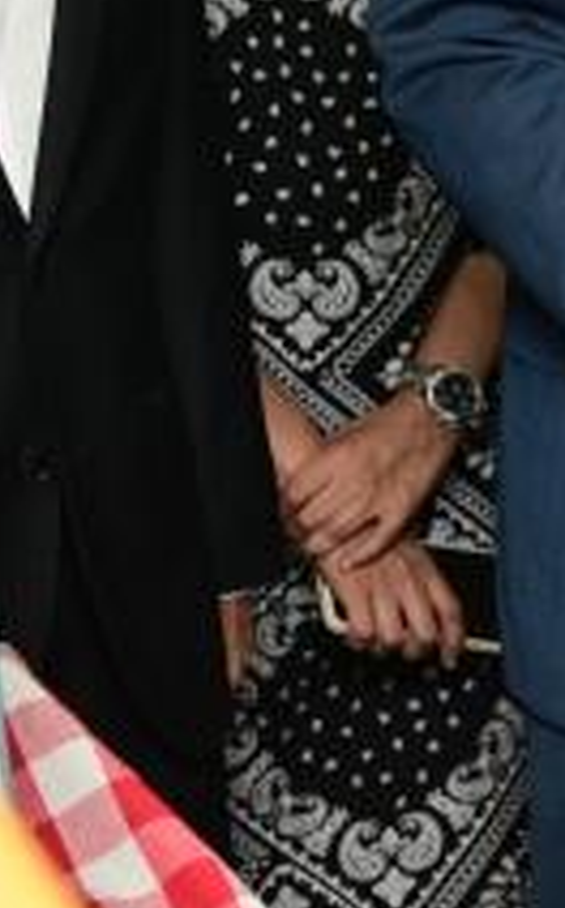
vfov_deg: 11.1
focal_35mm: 187
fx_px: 4620
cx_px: 1772
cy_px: 54
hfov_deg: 6.3
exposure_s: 1/200
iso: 500
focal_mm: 38
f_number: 5.6
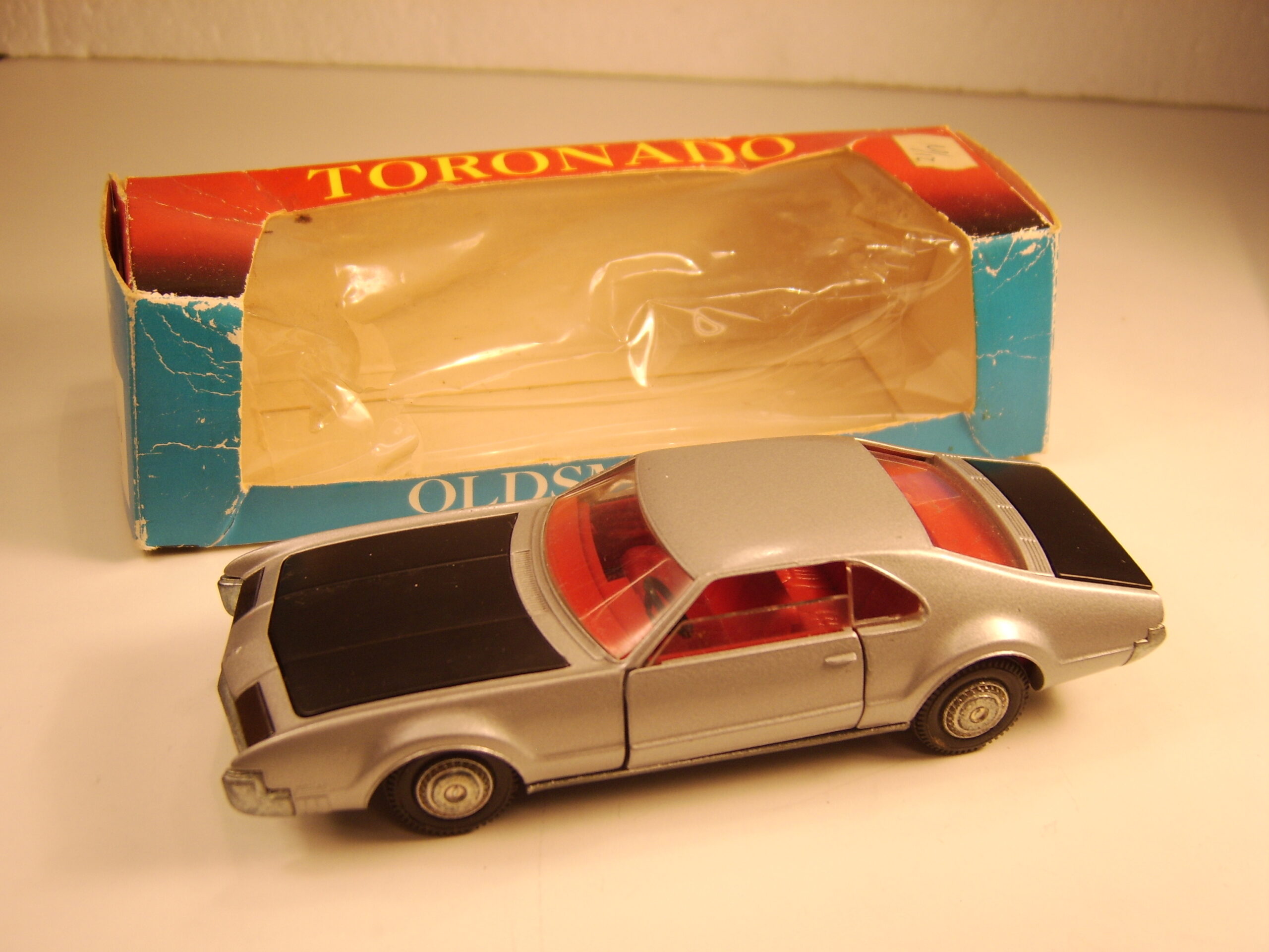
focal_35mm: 31
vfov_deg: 45.4
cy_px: 476
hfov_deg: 58.4
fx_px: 1136
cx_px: 634
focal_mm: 8.13
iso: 71
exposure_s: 1/250
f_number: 2.7
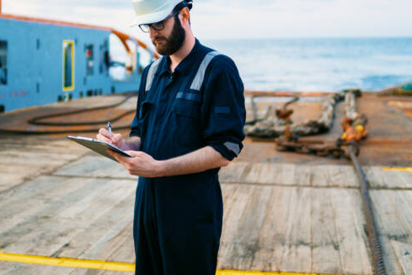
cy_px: 103
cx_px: 174
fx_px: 664
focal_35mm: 58
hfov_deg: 34.4
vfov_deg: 23.3
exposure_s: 1/800
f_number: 1.4
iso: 100
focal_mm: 30
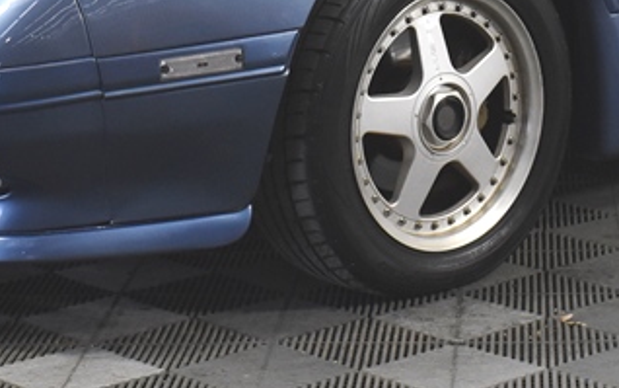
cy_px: -93
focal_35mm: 143
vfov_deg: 9.1
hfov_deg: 14.6
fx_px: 2407
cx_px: 479
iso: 1600
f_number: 8
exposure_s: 1/250
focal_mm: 29
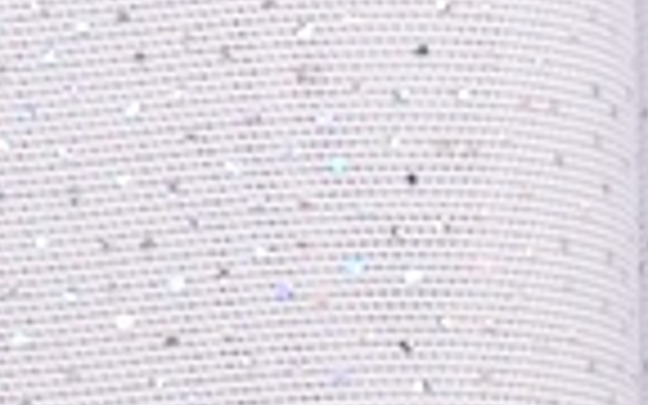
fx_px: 14077
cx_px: 788
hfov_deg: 2.6
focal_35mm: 797
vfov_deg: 1.6
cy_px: 868
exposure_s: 1/800
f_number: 14
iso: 400
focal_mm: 125
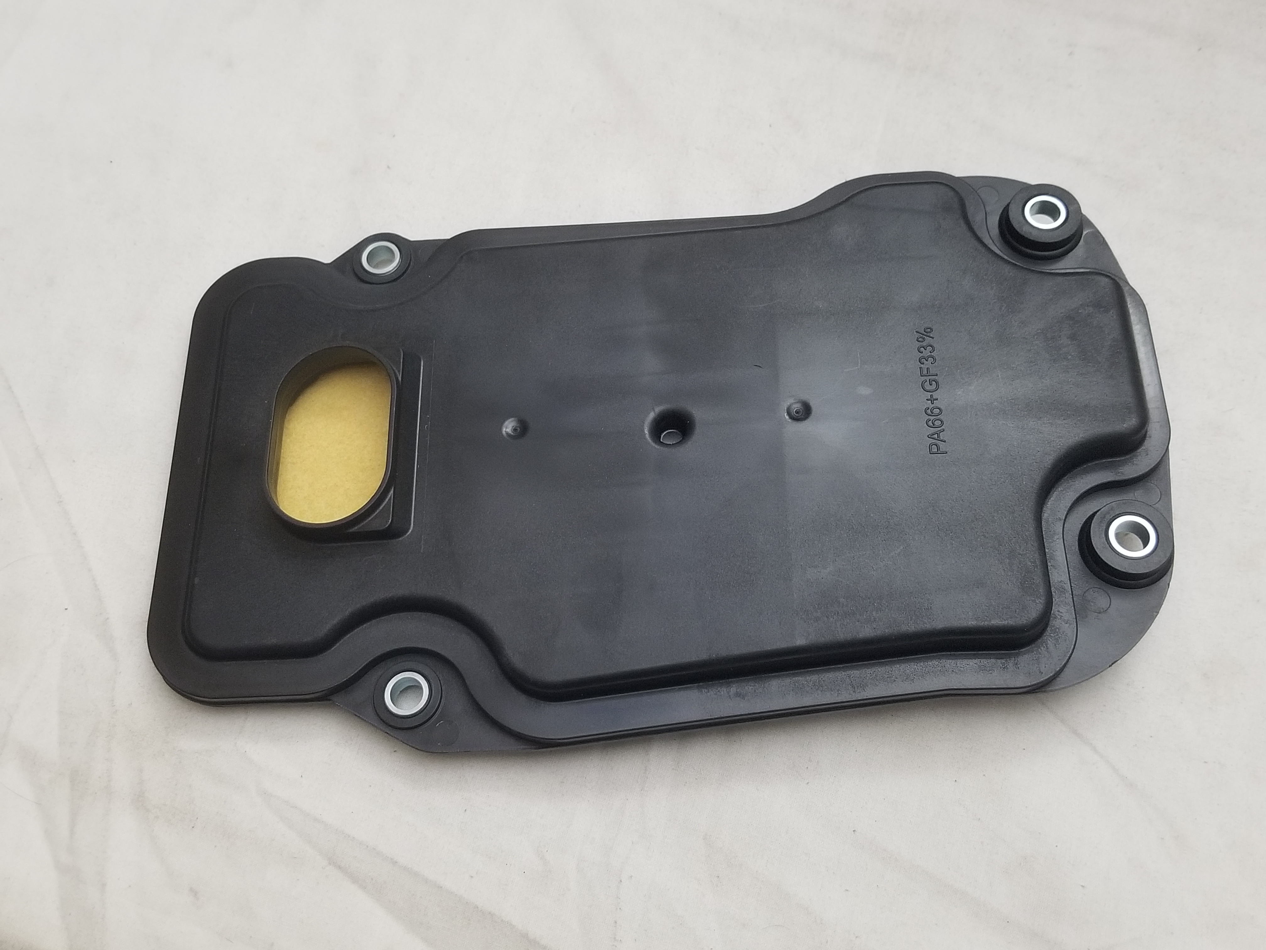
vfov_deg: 53.1
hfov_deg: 67.3
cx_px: 633
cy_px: 475
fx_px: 951
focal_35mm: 26
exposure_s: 1/33
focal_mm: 4.25
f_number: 1.7
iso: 200
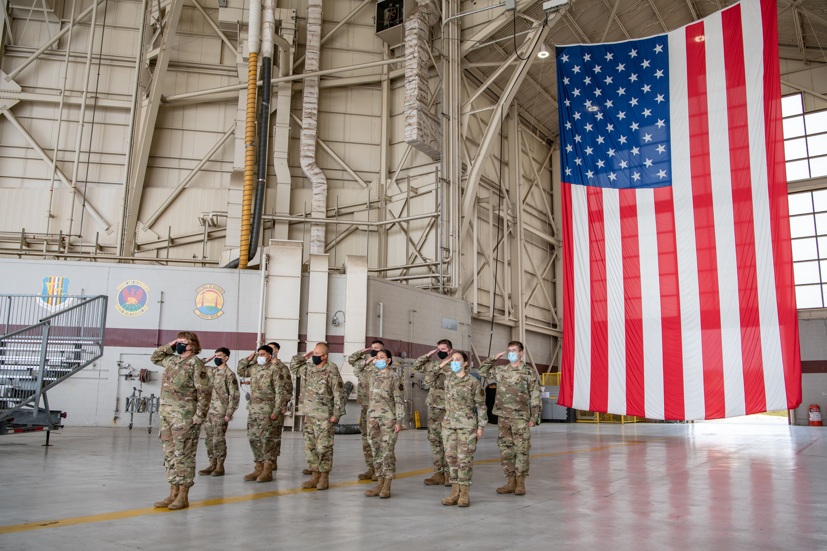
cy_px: 276
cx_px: 414
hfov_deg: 63.7
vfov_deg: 45.0
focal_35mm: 29
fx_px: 666
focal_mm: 29
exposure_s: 1/100
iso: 100
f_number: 5
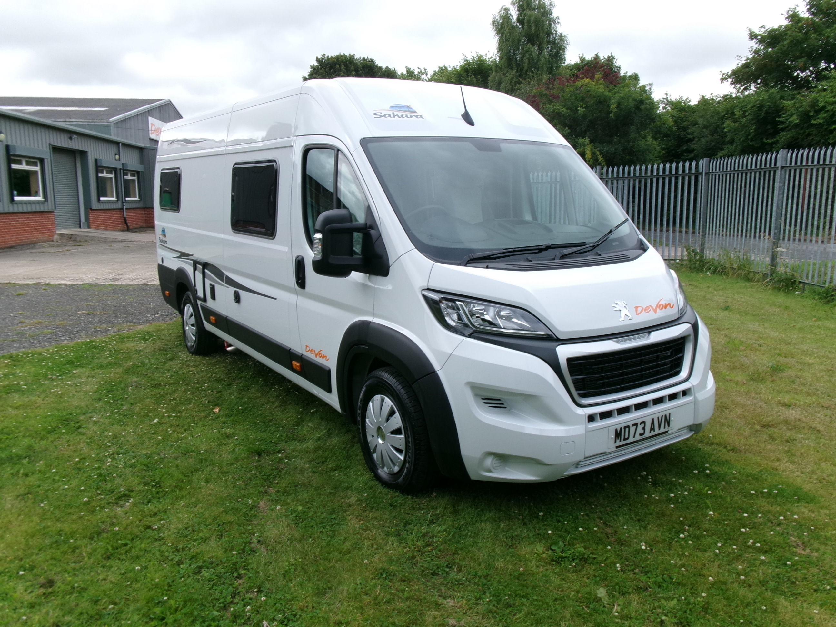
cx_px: 418
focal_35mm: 28
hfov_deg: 63.4
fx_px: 676
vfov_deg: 49.7
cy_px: 314
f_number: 10.8
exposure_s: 1/42
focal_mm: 5.1
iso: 100
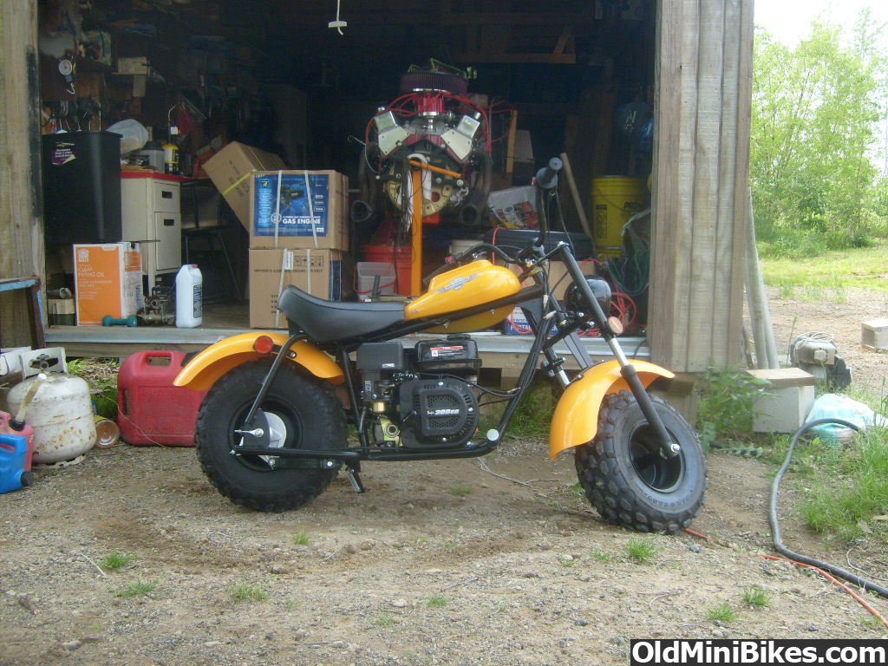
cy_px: 333
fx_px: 898
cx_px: 444
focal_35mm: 35
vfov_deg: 40.7
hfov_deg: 52.6
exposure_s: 1/180
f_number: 2.8
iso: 80
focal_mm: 5.8
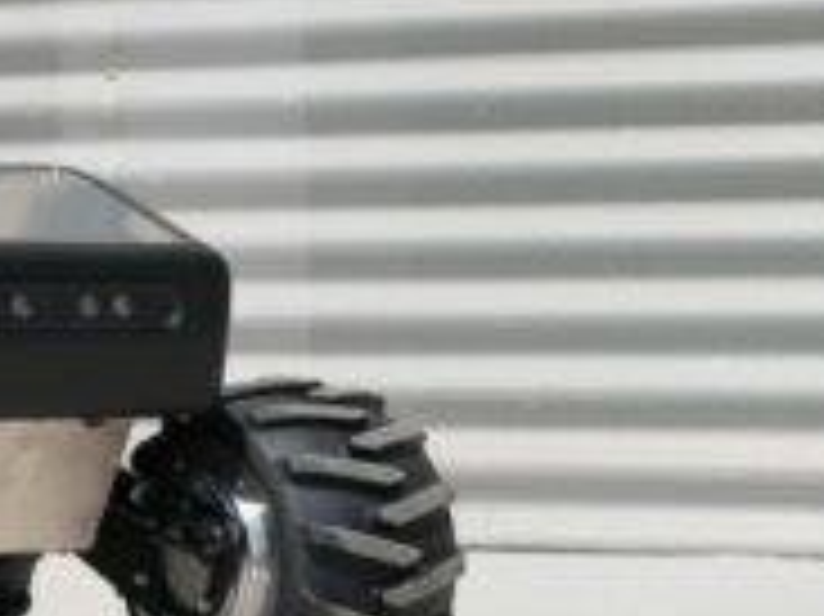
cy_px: 94
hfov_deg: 12.7
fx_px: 3640
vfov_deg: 9.7
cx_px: -81
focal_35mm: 153
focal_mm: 25
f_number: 2.8
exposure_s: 1/4000
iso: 200
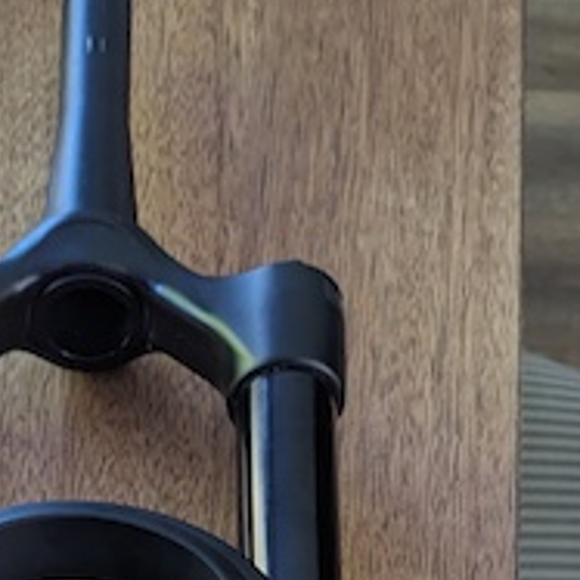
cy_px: 1123
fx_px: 1725
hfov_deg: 18.8
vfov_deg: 15.6
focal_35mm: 91
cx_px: 81
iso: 123
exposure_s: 1/27.8
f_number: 1.85
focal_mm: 6.81
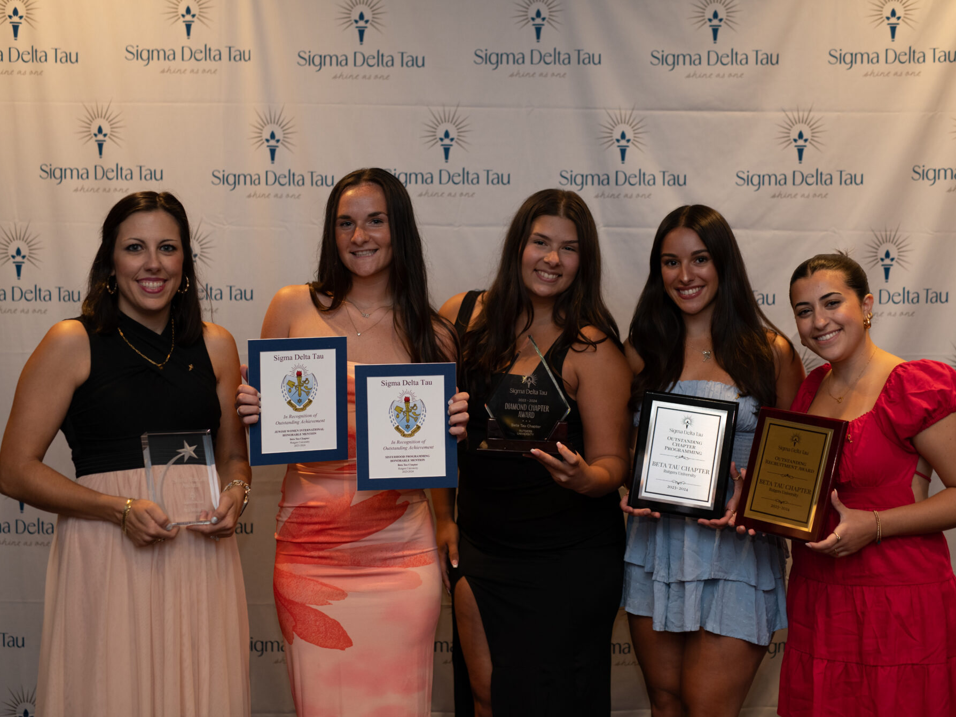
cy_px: 360
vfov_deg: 26.6
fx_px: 1519
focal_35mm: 55
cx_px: 496
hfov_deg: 34.9
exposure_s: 1/200
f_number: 2.2
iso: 500
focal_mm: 50
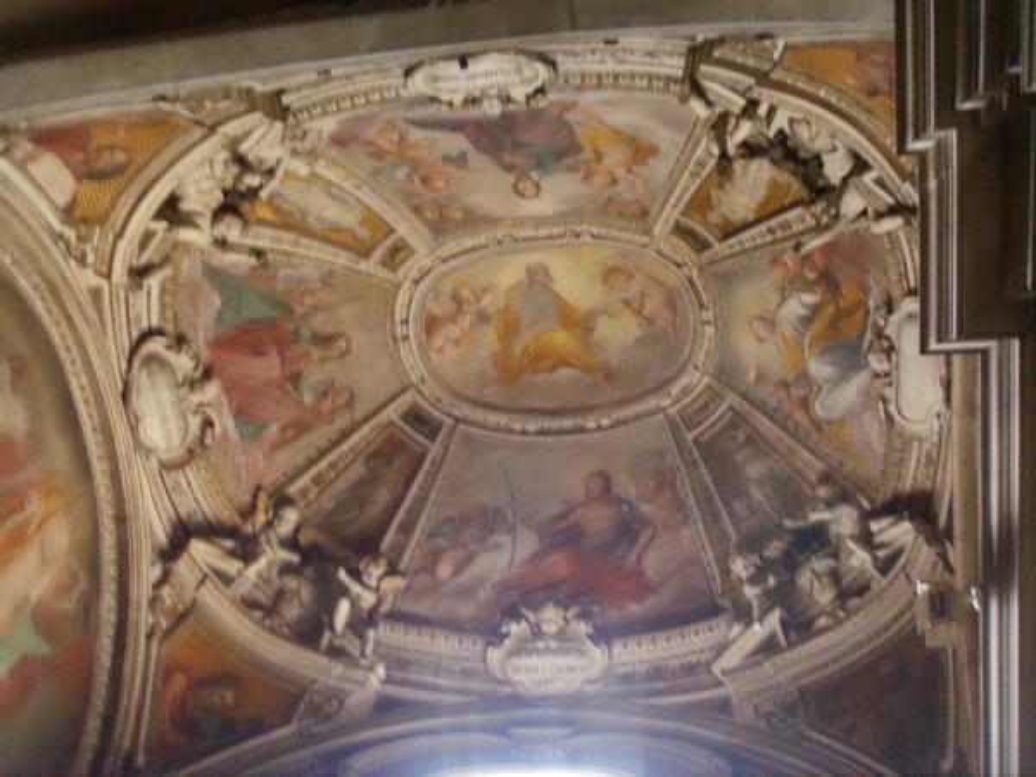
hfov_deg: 42.1
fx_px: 1347
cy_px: 388
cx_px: 518
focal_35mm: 45
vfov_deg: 32.2
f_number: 3.7
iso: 150
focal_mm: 7.7
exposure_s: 1/3
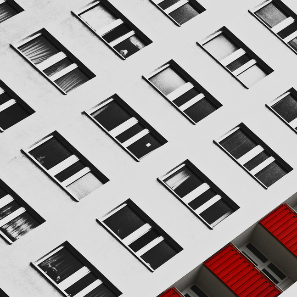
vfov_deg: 10.5
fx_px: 1611
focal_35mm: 166
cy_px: 196
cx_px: 356
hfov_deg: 10.4
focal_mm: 78
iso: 1000
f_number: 18
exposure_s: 1/200
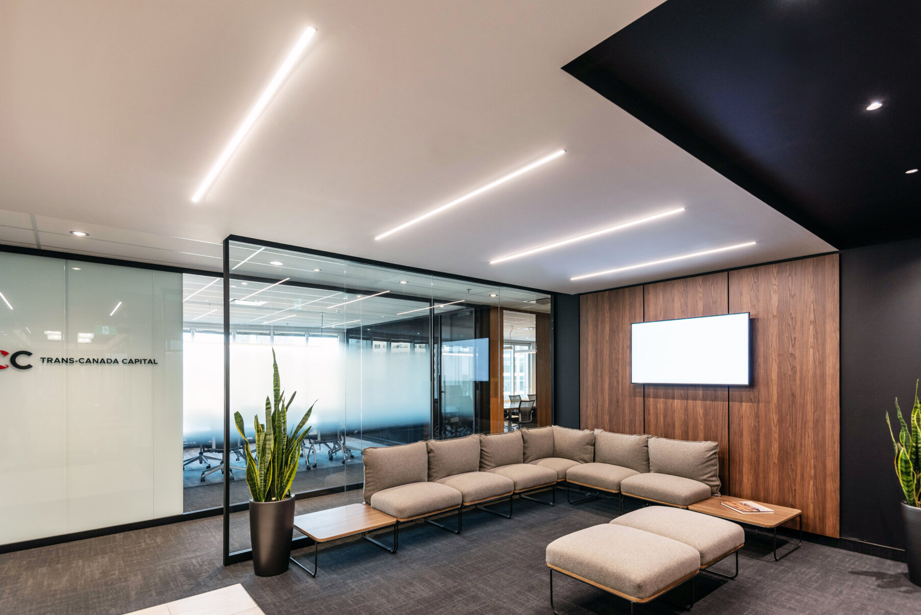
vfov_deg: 70.5
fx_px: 435
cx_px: 465
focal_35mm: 17
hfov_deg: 93.3
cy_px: 316
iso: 200
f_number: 4
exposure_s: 1/15
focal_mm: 16
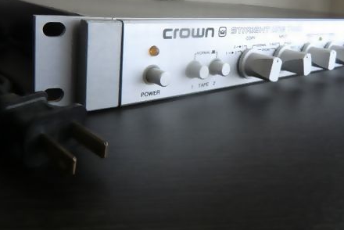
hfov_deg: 55.6
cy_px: 59
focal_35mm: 34
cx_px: 195
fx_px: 325
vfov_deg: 38.0
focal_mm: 4.3
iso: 200
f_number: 3.2
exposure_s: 1/60
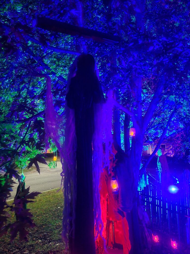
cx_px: 95
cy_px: 127
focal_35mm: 26
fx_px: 190
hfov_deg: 53.1
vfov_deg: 67.3
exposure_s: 1/9
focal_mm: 5.4
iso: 1250
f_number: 1.8
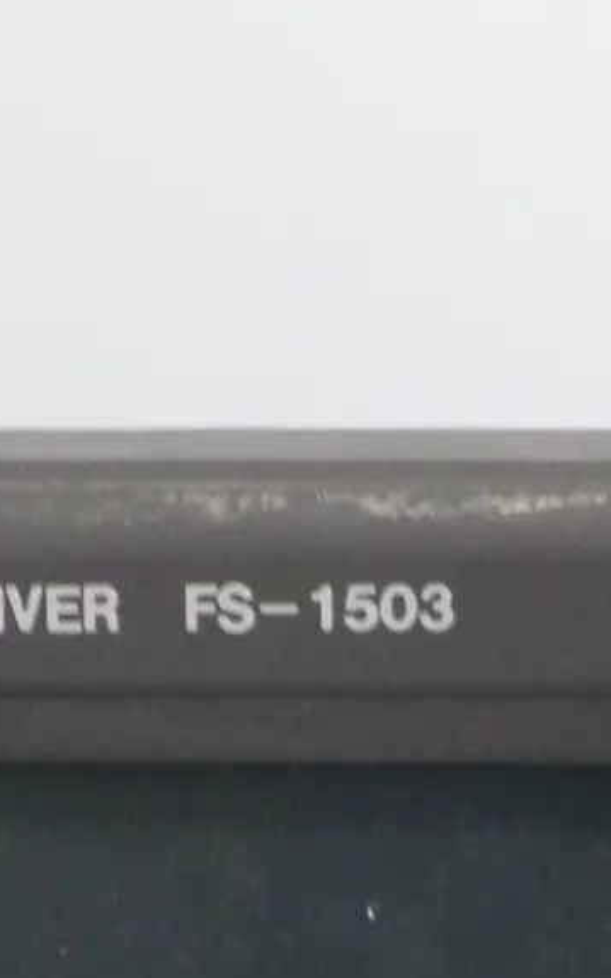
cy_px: 1247
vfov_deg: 16.7
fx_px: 3146
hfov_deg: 11.1
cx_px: 315
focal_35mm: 118
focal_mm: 4.5
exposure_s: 1/30
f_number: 2.5
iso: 200
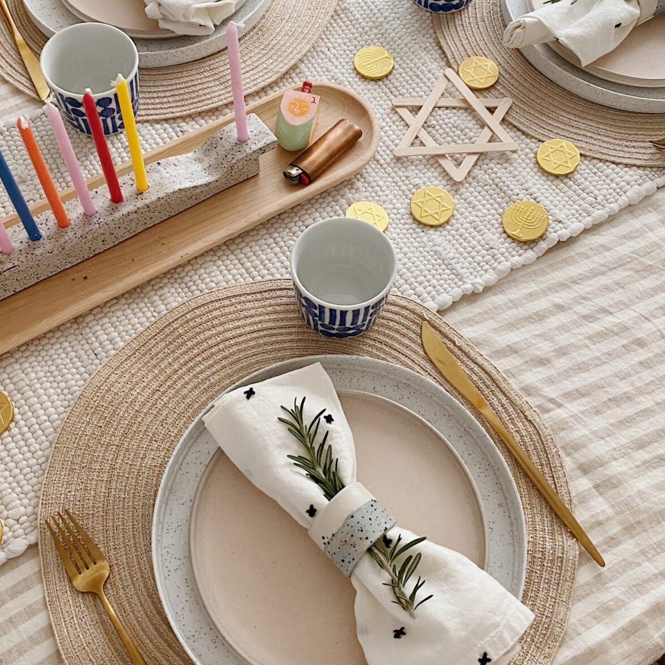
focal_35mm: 40
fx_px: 869
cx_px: 294
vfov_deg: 41.7
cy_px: 281
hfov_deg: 41.8
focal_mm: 4.25
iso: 320
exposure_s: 1/60
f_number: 1.8
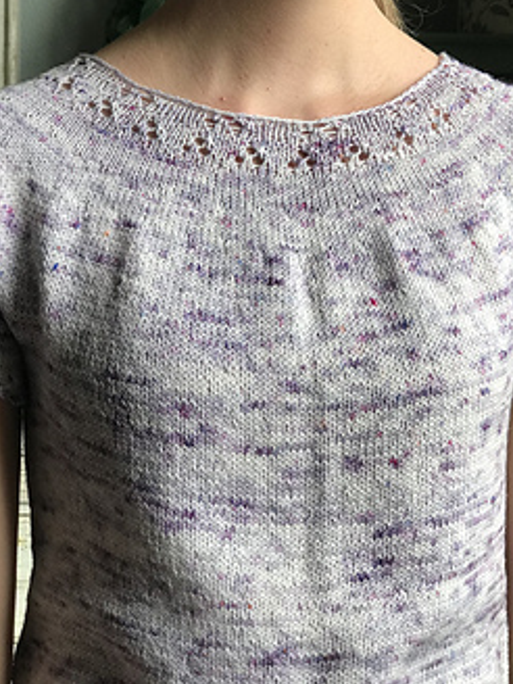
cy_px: 167
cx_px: 372
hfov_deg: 16.9
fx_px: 1719
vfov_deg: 22.3
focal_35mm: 87
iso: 20
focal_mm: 6.6
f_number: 2.8
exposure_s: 1/60
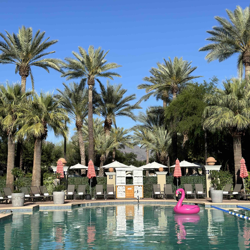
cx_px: 124
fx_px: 466
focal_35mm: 57
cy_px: 111
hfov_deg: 30.0
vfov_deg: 30.0
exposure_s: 1/7092
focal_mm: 6.86
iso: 100
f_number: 1.78
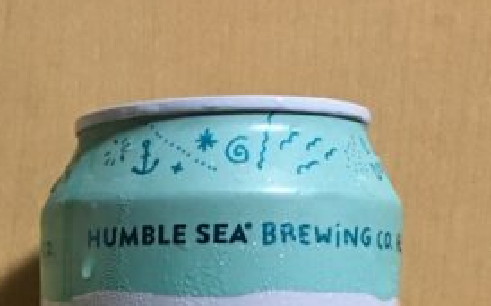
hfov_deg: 17.2
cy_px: 496
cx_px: -113
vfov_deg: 10.8
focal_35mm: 115
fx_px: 1538
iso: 200
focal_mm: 4.15
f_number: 2.2
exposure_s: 1/20
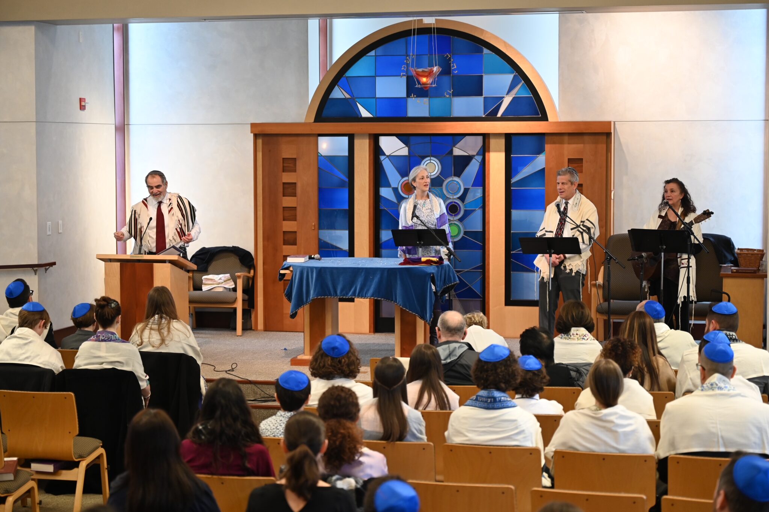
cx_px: 384
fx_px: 1494
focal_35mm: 70
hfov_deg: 28.9
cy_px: 256
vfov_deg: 19.4
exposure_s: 1/125
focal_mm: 70
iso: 1600
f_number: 2.8
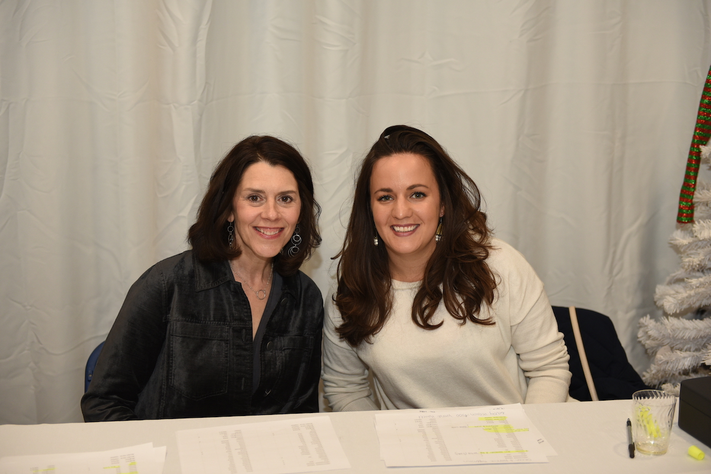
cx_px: 356
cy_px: 237
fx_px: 1087
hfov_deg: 36.2
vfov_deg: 24.6
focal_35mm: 55
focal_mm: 55
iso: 800
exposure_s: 1/200
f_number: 2.8
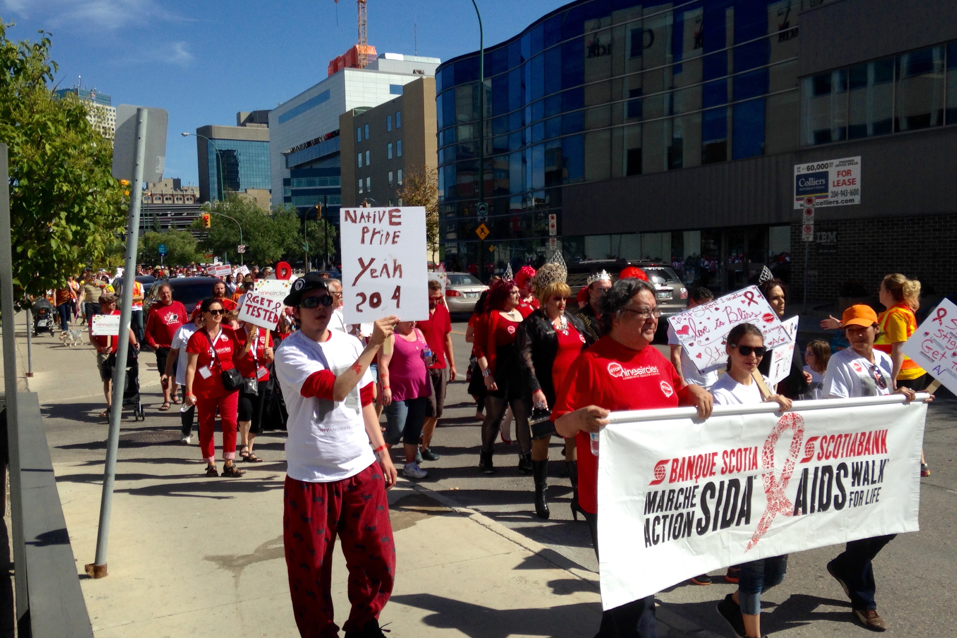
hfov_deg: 54.4
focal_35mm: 35
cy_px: 308
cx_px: 470
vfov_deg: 37.8
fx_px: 930
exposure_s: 1/2169
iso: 50
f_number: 2.4
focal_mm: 4.12
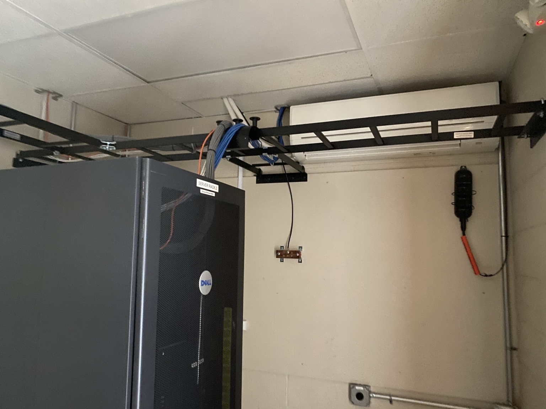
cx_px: 273
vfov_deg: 53.1
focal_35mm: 26
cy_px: 204
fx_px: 410
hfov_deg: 67.3
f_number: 1.8
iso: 500
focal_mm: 4.25
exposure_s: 1/9
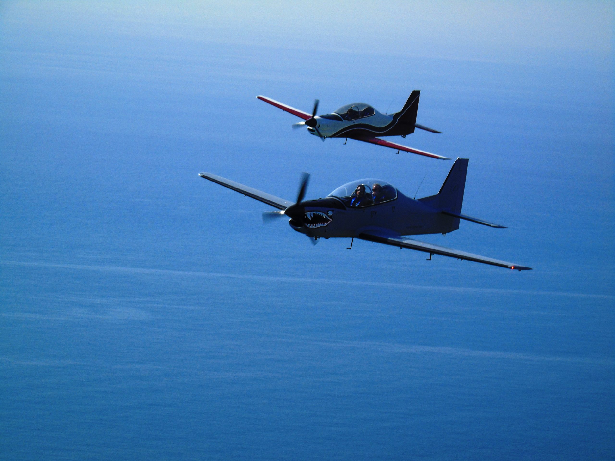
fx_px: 3305
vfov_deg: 8.0
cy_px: 230
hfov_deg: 10.6
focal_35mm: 186
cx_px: 308
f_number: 5
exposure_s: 1/1000
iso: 80
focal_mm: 33
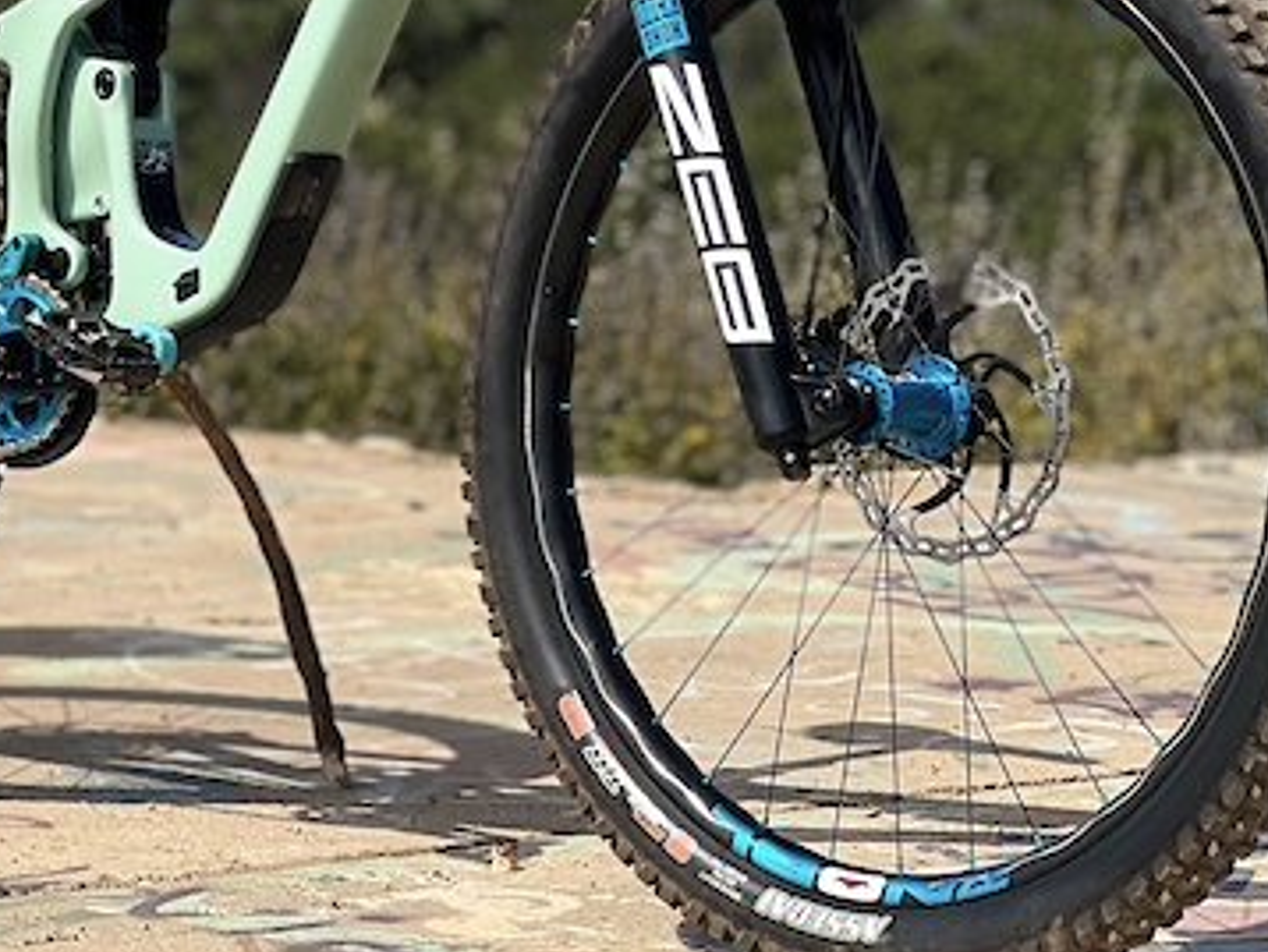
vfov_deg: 8.6
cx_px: 290
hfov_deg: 11.5
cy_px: -50
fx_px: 6305
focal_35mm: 172
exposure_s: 1/927
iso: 32
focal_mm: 9
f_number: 2.8
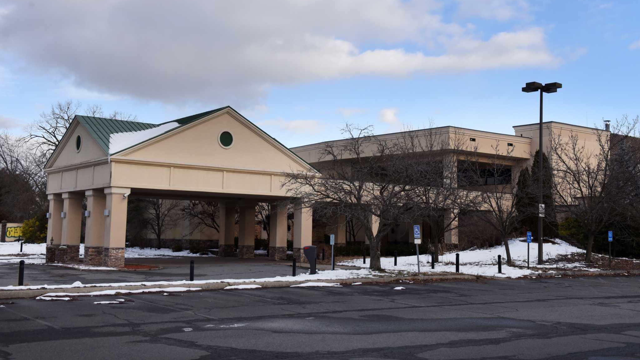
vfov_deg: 28.3
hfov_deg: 48.4
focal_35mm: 42
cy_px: 150
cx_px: 320
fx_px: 713
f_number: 7.1
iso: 1400
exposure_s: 1/4000
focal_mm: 40
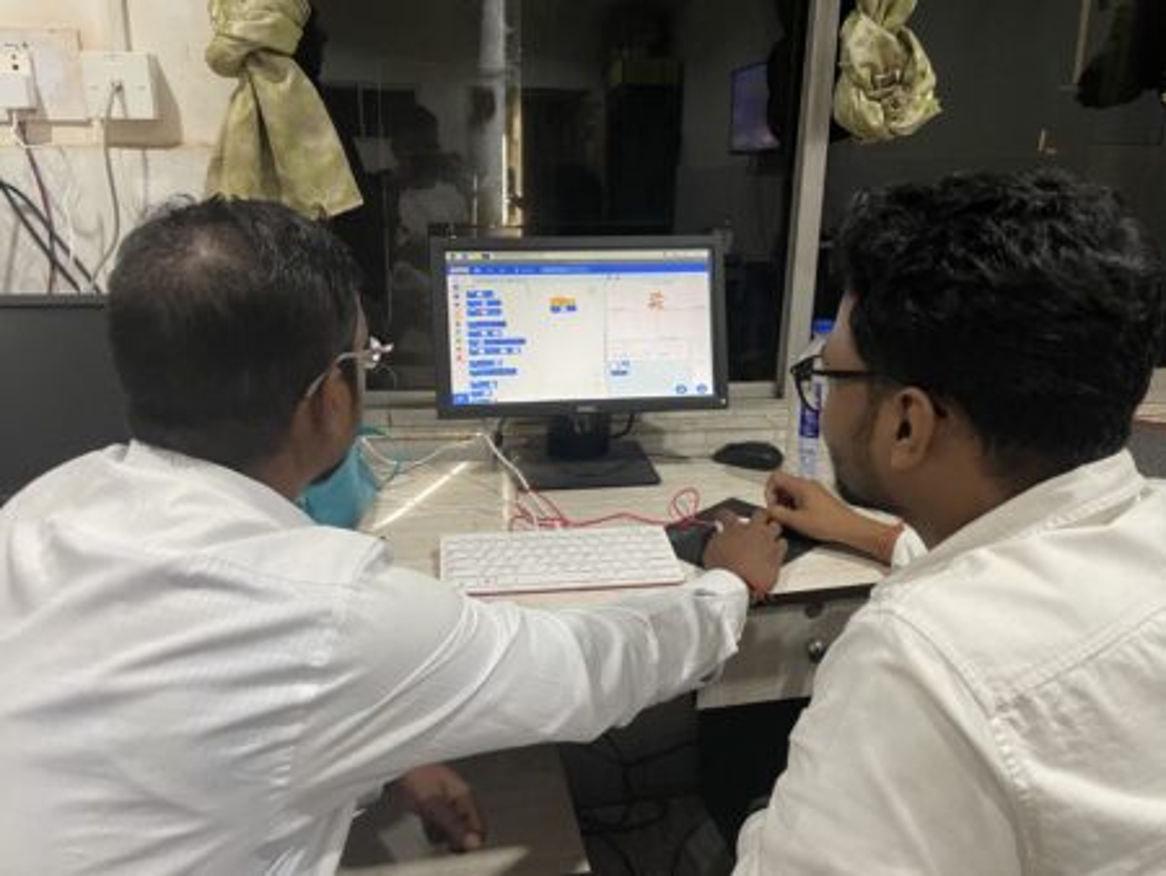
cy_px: 438
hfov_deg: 67.3
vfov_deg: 53.1
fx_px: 876
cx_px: 583
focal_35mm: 26
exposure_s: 1/50
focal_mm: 4.2
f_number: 1.6
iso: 200
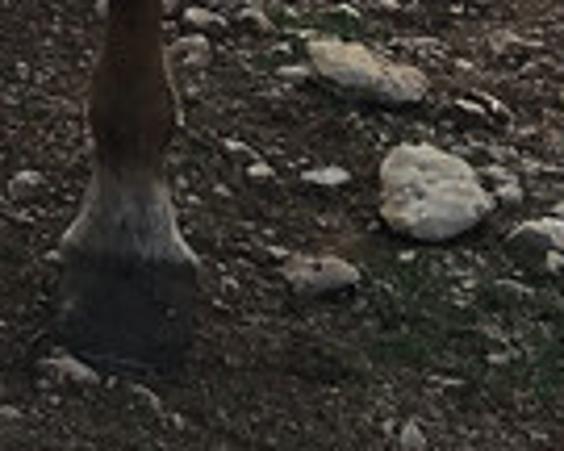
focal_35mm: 223
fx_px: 3722
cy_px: -969
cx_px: -620
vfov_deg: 6.3
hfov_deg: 8.2
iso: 25
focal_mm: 4.15
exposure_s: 1/1068
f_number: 2.2
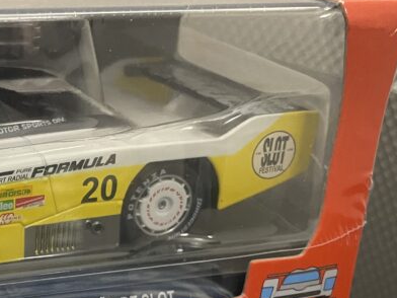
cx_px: -16
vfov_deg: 20.8
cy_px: 311
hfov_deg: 26.7
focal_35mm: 68
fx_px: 780
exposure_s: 1/60
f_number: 1.6
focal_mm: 4.2
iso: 250
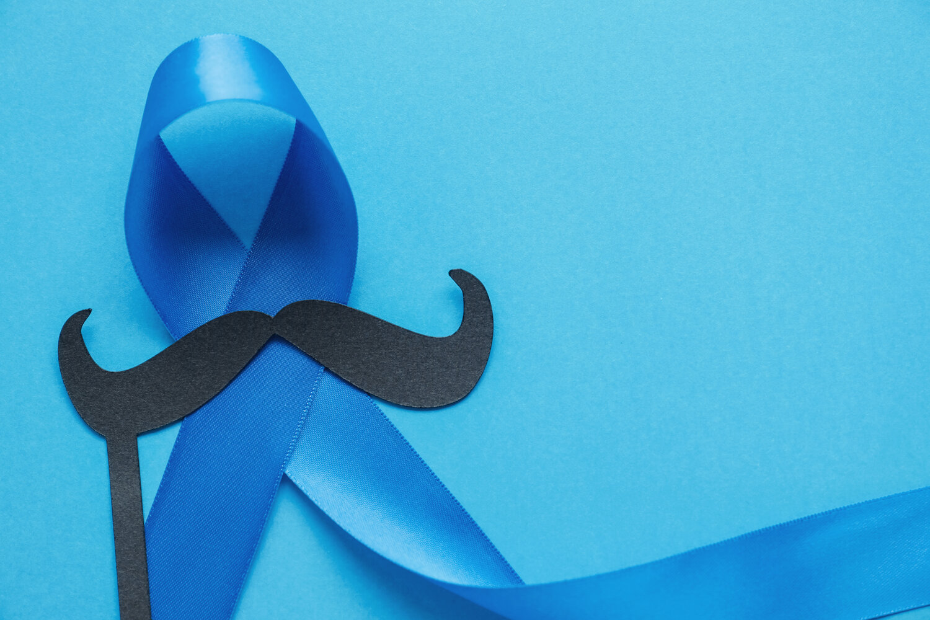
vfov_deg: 18.7
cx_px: 465
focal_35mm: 73
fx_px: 1886
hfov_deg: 27.7
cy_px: 310
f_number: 4
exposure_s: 1/180
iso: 320
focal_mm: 48.5
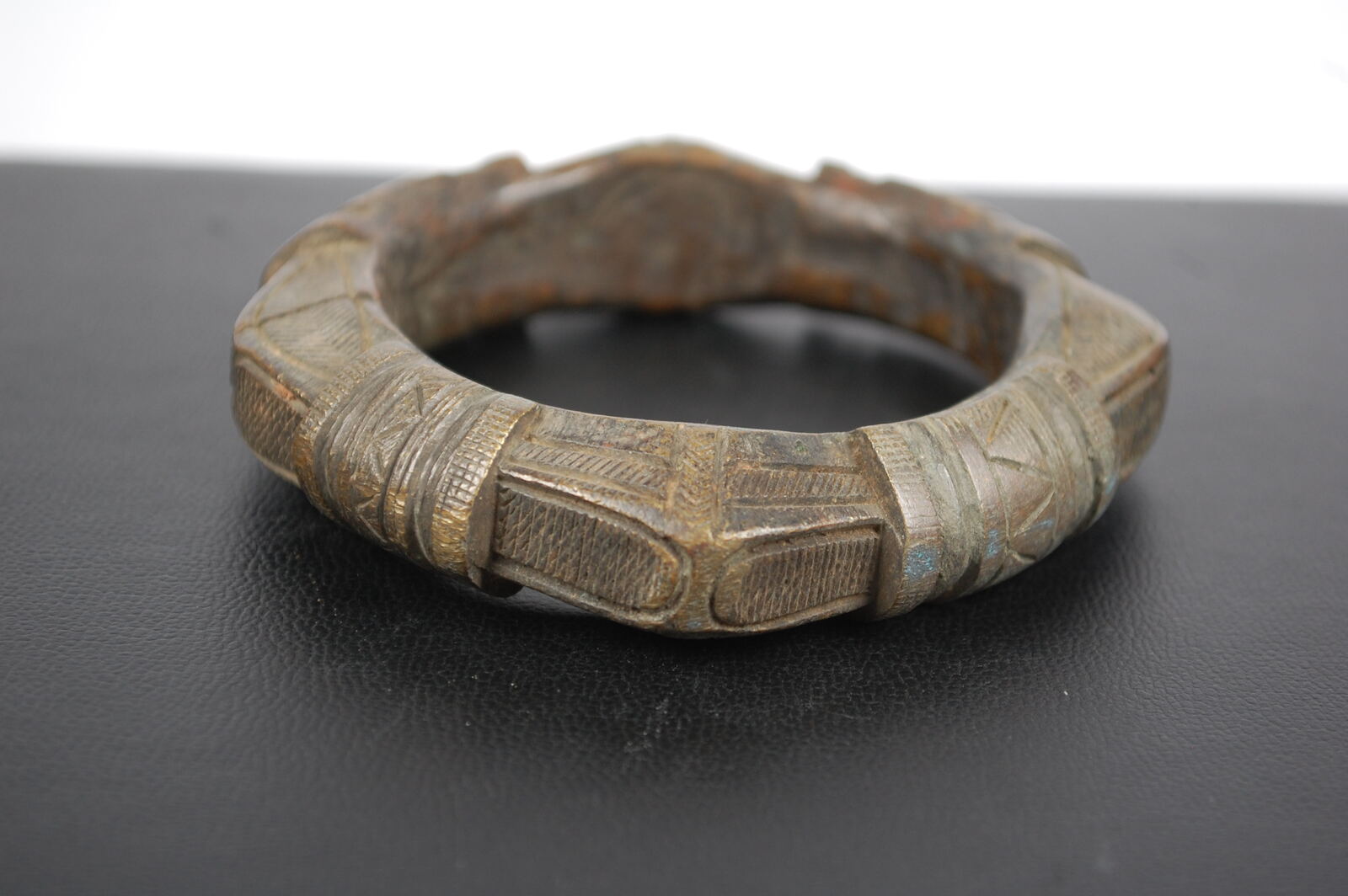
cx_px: 674
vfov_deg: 16.5
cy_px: 448
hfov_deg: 24.6
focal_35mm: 82
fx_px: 3087
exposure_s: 1/100
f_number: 5.6
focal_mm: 55
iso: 400
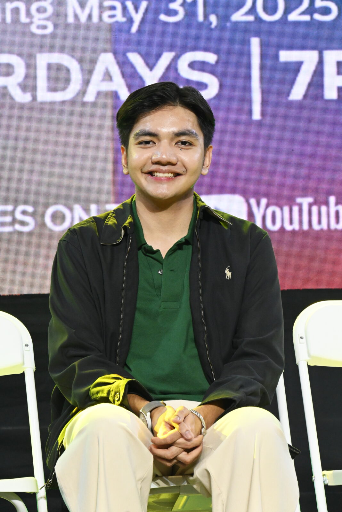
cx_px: 171
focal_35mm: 172
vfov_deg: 11.9
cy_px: 256
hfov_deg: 8.0
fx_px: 2458
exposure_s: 1/160
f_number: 11
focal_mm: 115
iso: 3200
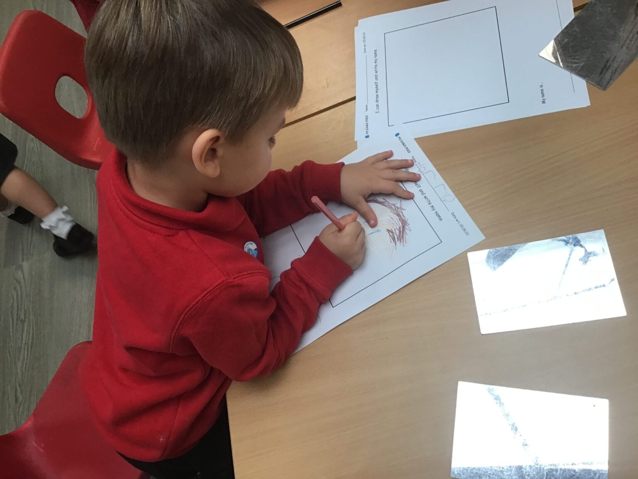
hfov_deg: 58.4
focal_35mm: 31
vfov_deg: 45.4
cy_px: 240
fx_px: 571
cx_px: 319
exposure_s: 1/33
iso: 25
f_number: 2.4
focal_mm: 3.3
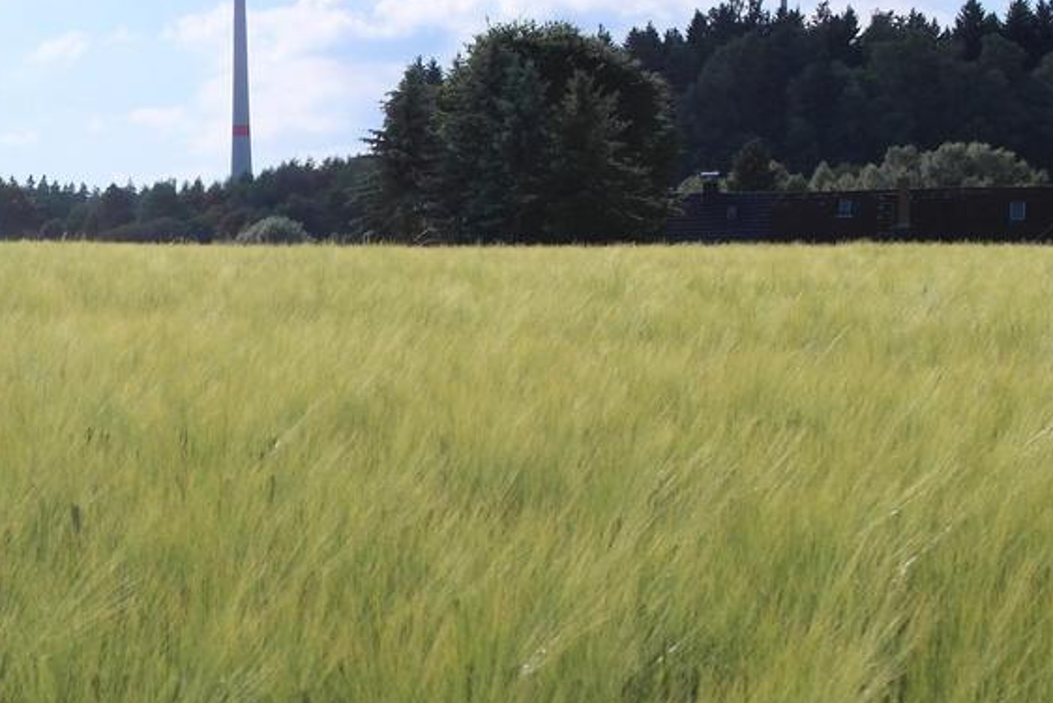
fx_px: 3628
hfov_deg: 16.2
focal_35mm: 124
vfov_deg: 11.0
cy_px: 555
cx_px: 26
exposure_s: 1/400
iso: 100
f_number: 9
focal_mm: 28
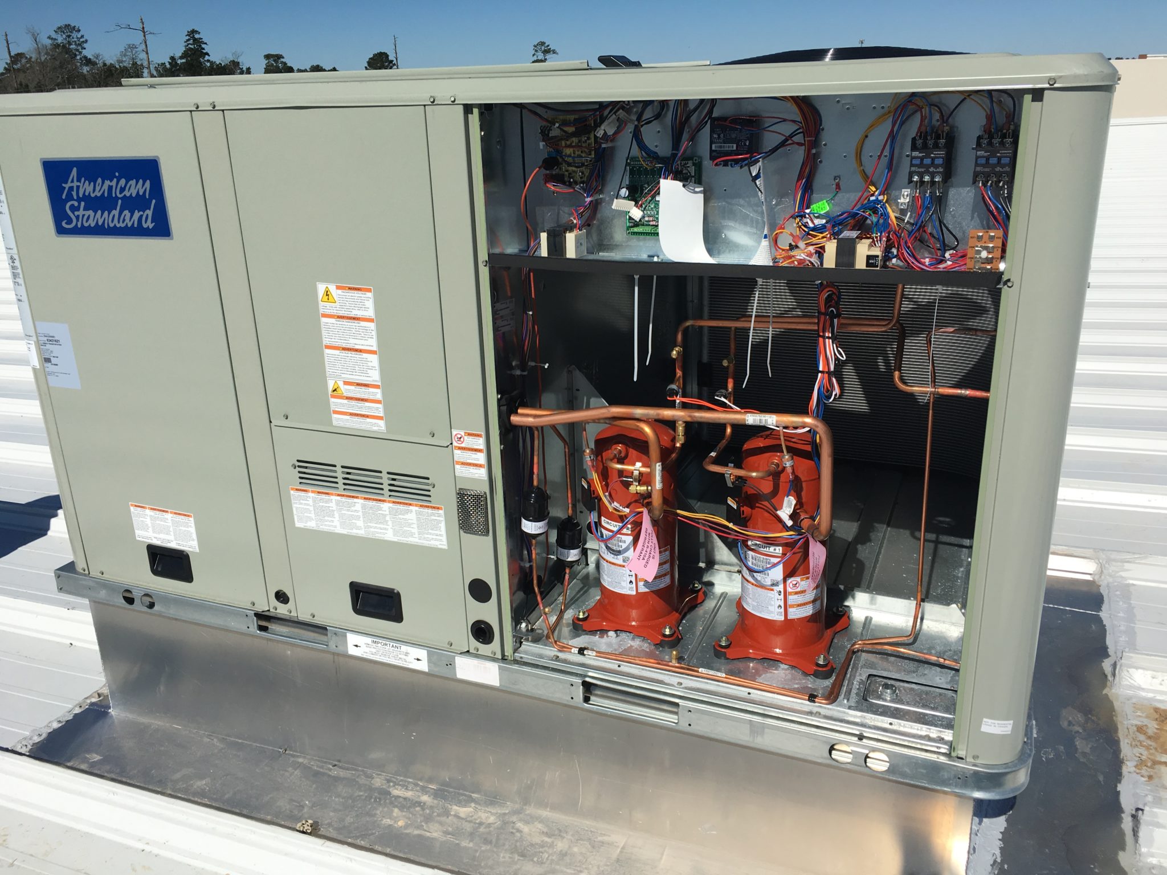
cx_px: 584
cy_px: 438
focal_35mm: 29
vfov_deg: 48.2
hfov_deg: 61.7
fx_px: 978
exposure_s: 1/3344
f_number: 2.2
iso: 25
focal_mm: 4.15
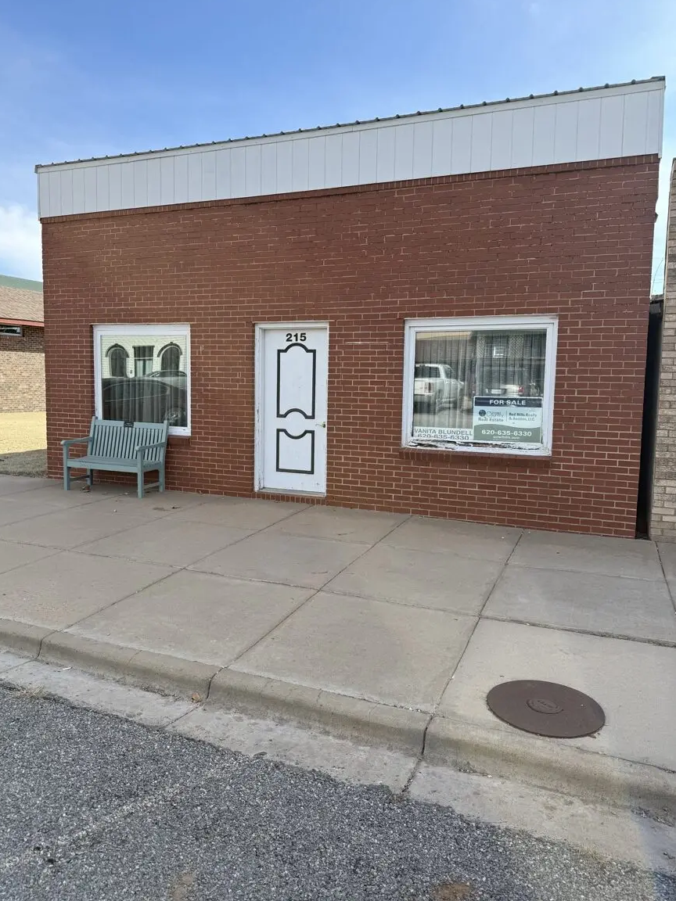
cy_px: 434
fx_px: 651
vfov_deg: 69.4
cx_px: 325
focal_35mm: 25
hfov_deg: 54.9
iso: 80
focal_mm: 6.76
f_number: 1.78
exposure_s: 1/3021
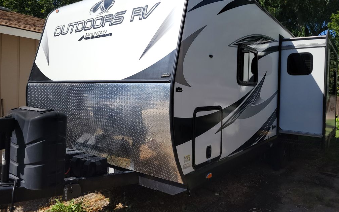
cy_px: 95
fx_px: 259
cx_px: 169
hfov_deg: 66.5
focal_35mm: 28
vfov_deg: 44.5
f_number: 1.8
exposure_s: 1/2993
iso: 40
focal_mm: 5.4
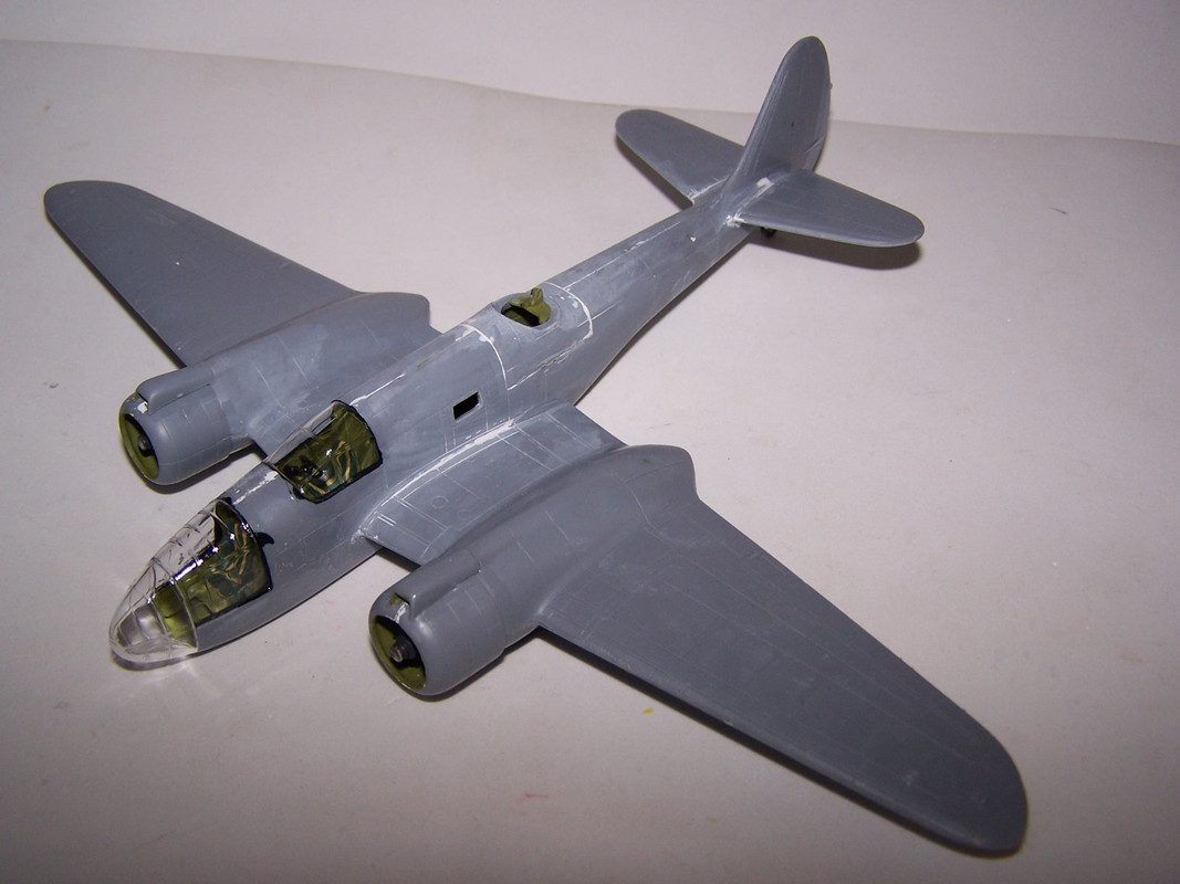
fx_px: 1295
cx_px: 590
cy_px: 442
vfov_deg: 37.7
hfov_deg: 49.0
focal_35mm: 38
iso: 80
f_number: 2.8
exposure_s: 1/60
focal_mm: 6.3
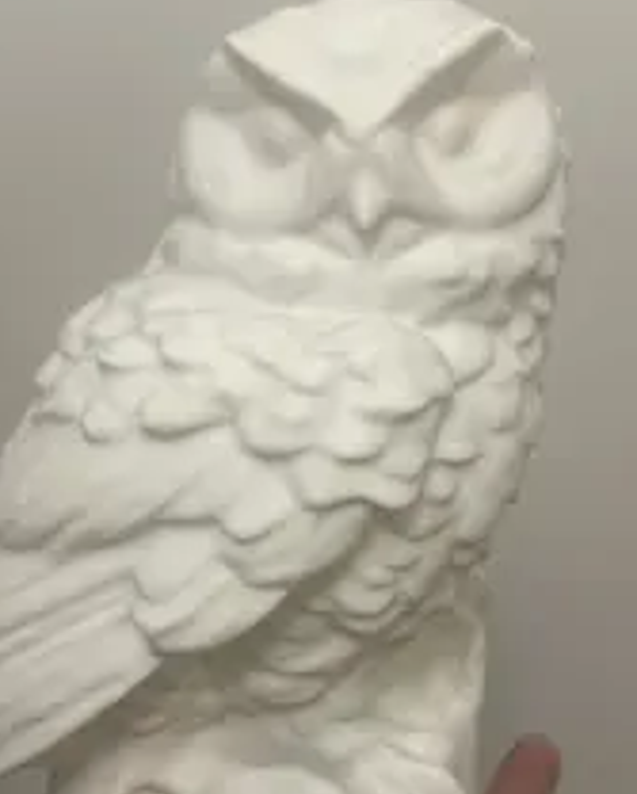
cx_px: 324
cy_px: 458
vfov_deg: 41.0
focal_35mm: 45
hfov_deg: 33.5
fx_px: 1058
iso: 250
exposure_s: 1/50
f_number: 1.78
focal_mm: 6.86
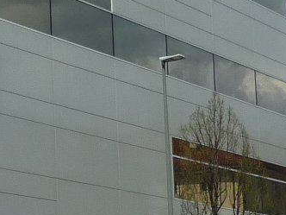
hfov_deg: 12.0
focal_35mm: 154
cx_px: -194
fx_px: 1272
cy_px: 143
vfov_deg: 9.6
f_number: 10
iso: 80
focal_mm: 4.5
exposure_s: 1/160
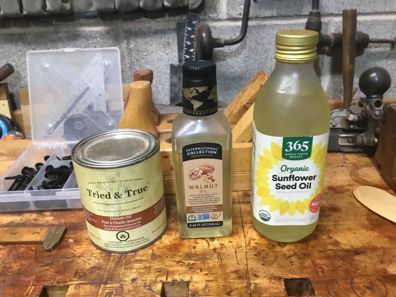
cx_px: 198
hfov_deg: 58.4
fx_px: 355
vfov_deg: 45.4
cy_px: 148
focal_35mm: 31
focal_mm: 3.3
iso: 125
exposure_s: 1/30
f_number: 2.4
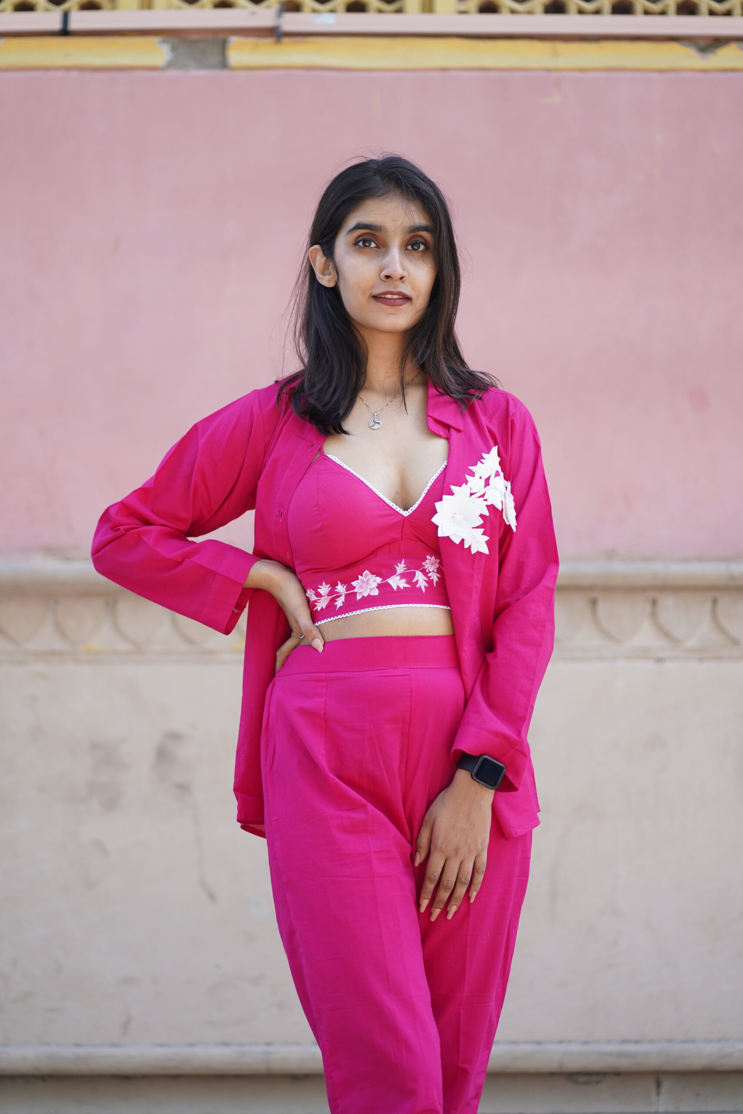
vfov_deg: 23.9
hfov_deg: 16.1
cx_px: 372
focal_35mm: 85
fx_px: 2631
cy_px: 557
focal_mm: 85
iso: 200
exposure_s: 1/800
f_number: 1.8
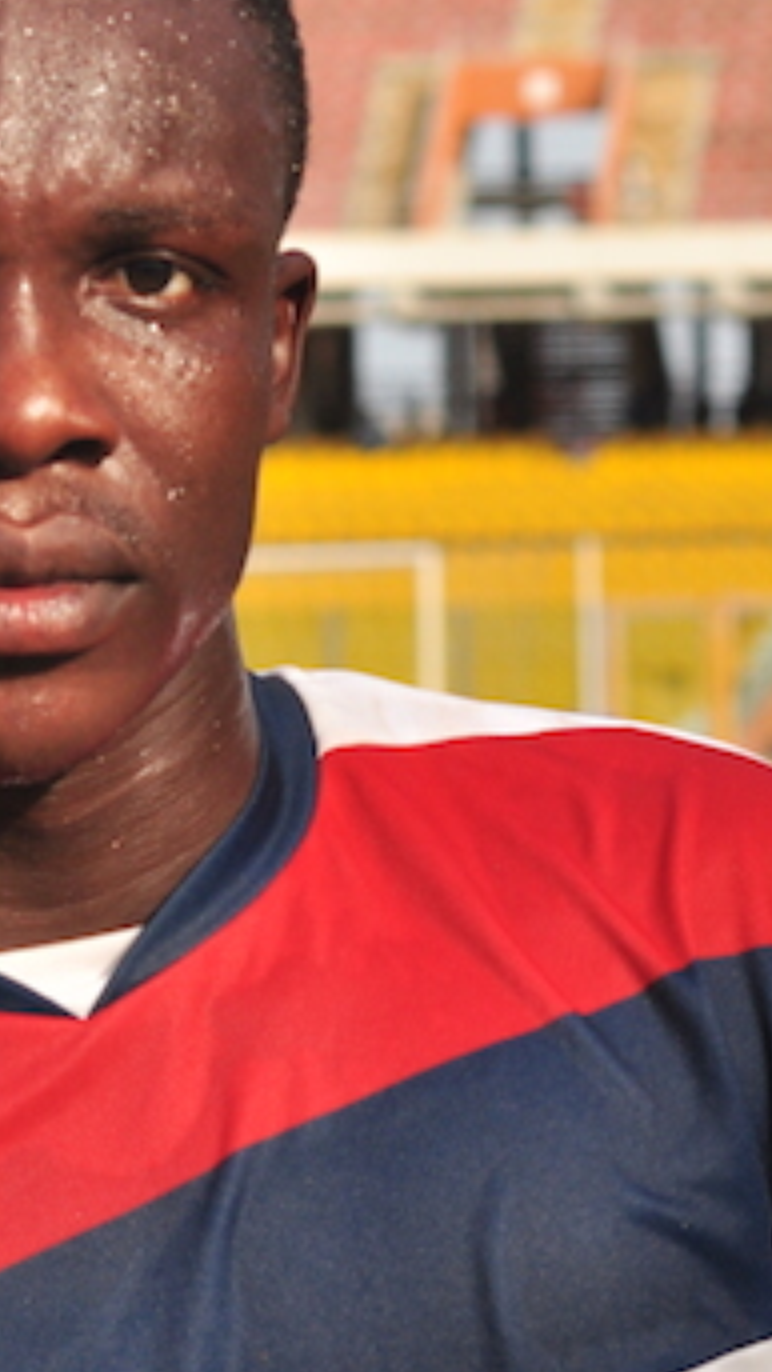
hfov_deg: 4.7
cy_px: 690
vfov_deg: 8.4
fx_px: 9314
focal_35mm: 256
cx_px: 28
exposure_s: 1/1000
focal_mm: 70
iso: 400
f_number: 8
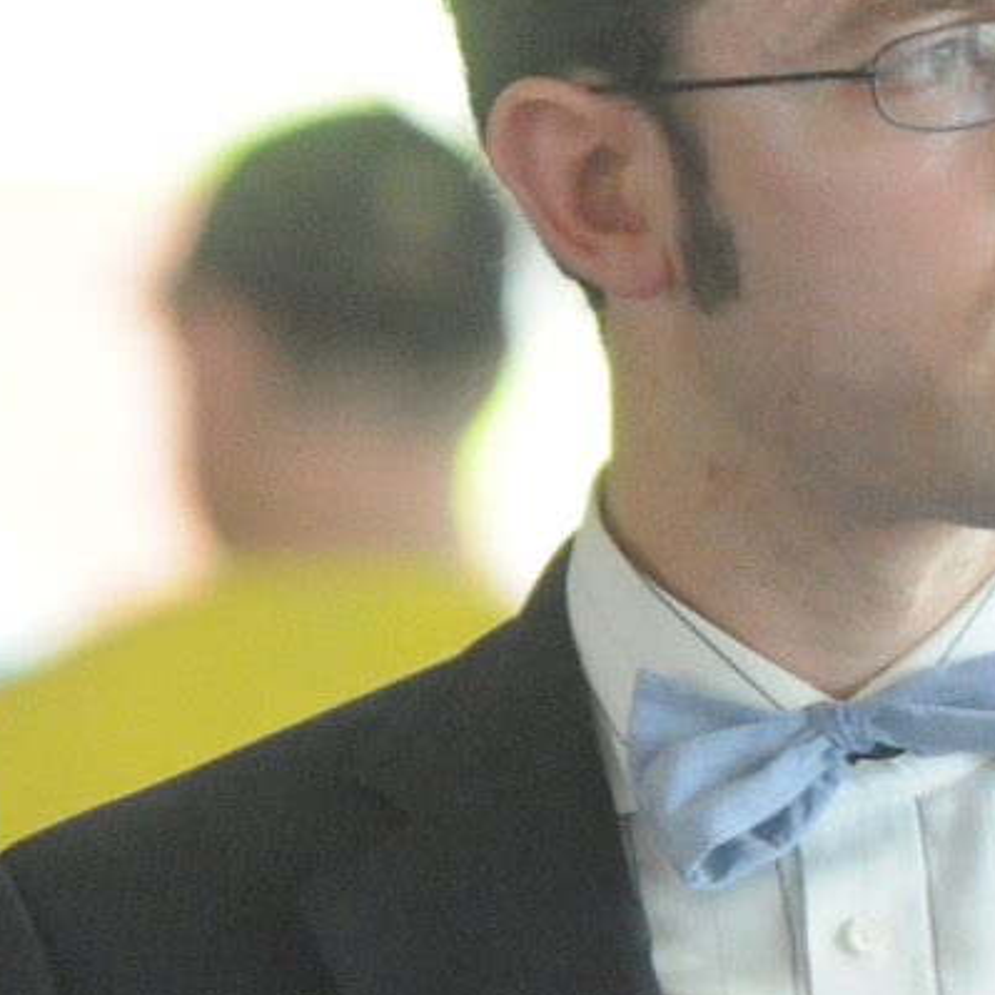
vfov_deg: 1.4
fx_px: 41528
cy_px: 950
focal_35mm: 1277
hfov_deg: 1.4
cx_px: -1239
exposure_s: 1/320
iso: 2000
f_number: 5
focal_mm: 200
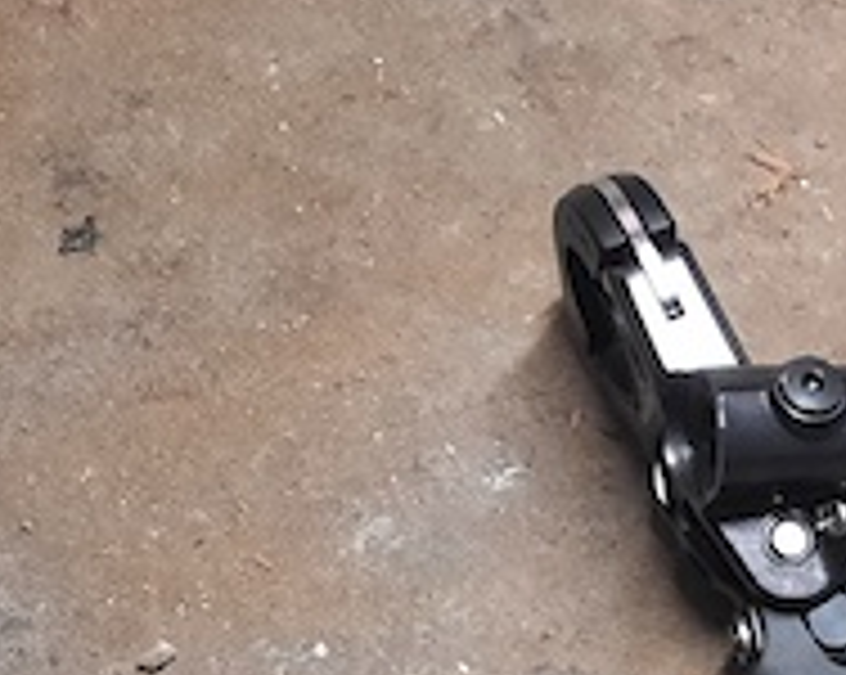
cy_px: 896
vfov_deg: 14.2
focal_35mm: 104
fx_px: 2601
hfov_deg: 17.1
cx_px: 1184
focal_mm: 4.6
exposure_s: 1/60
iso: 320
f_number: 2
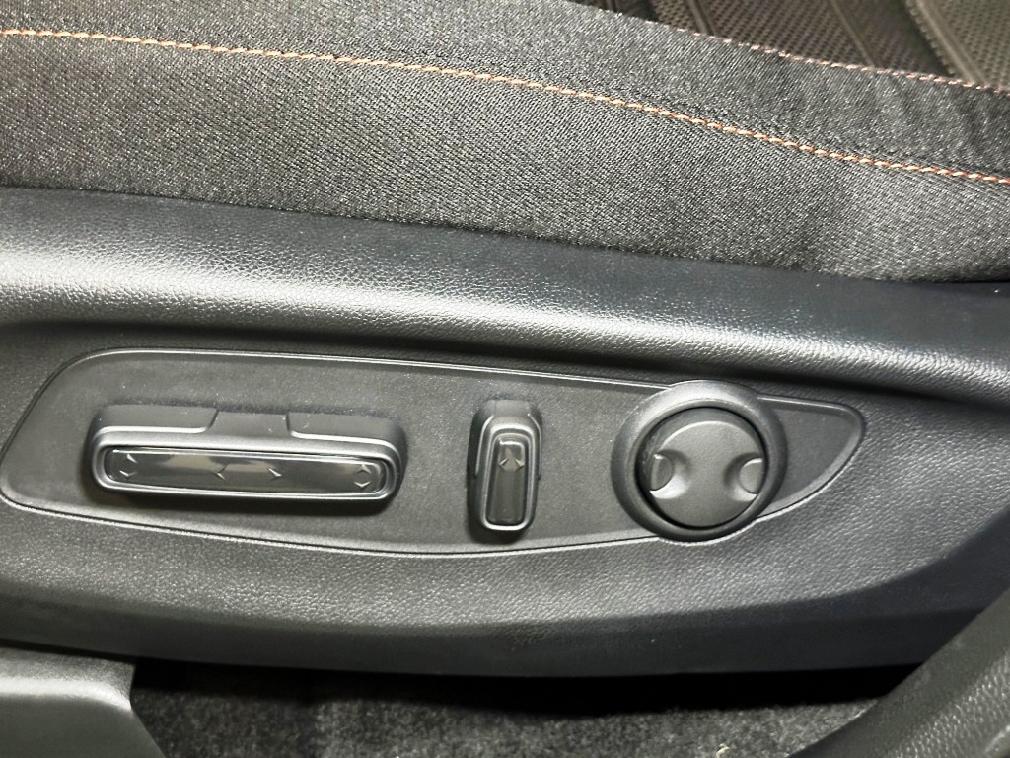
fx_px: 1401
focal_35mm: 48
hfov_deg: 39.7
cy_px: 379
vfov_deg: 30.3
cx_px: 505
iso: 640
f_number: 1.78
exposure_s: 1/30
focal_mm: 6.86
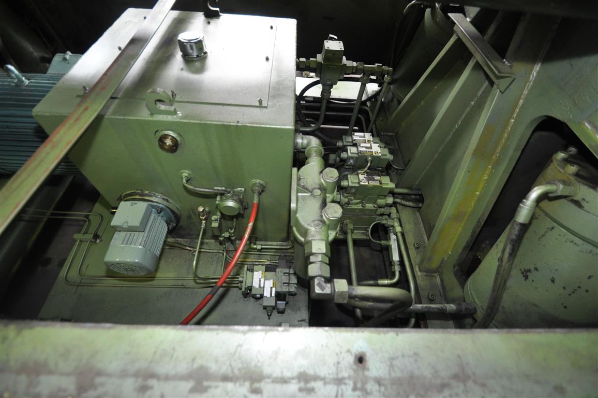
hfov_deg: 100.5
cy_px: 199
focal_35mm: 15
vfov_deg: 77.2
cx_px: 299
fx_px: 249
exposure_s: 1/60
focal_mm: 10
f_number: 4
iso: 800
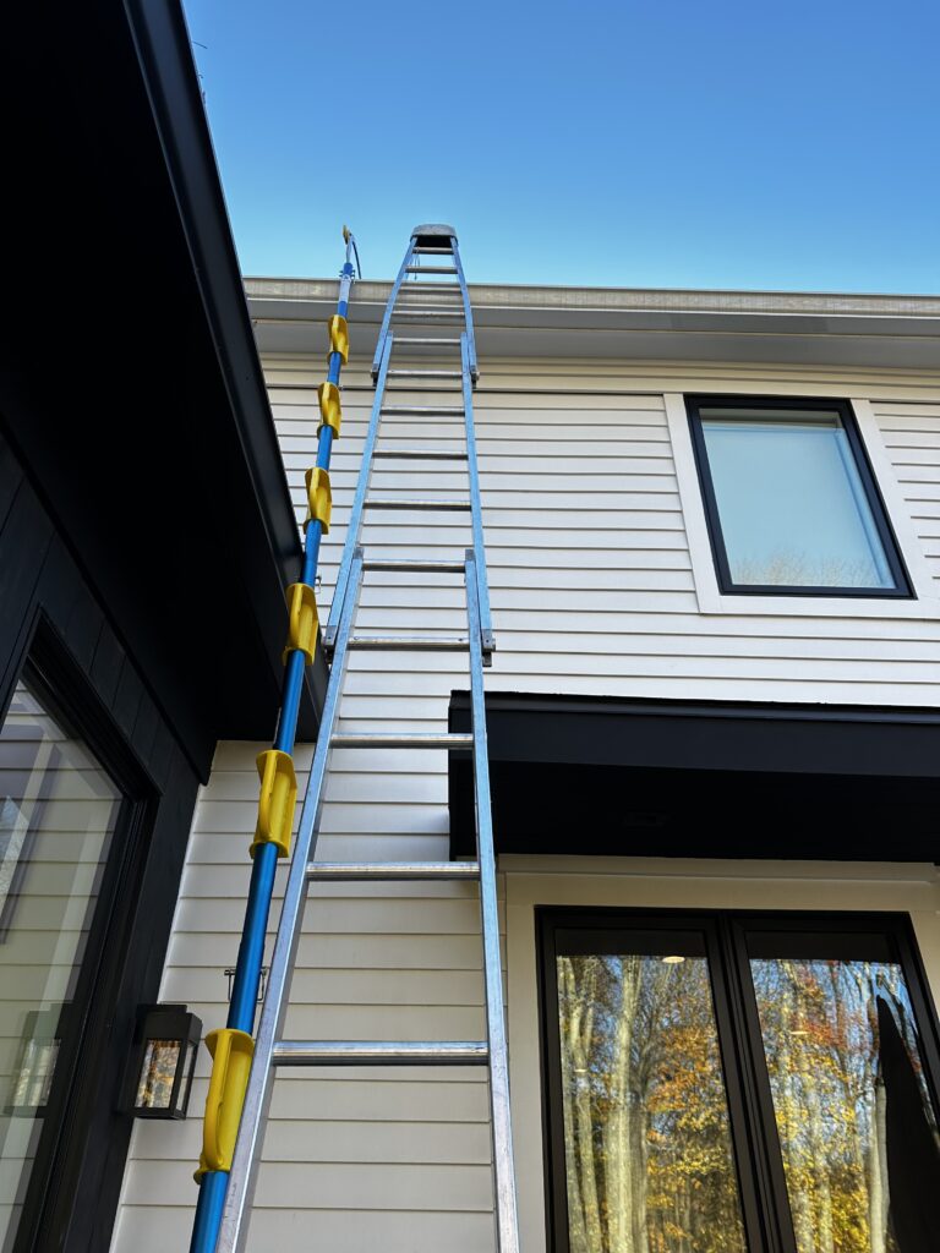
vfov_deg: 71.6
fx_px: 869
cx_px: 470
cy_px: 626
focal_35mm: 24
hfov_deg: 56.8
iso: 80
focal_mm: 6.86
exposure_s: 1/756
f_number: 1.78
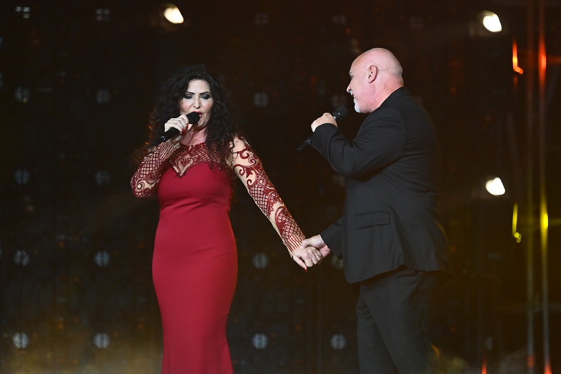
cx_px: 280
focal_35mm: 300
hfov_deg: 6.9
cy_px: 187
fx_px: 4677
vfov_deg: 4.6
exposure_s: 1/400
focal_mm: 200
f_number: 3.2
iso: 1100
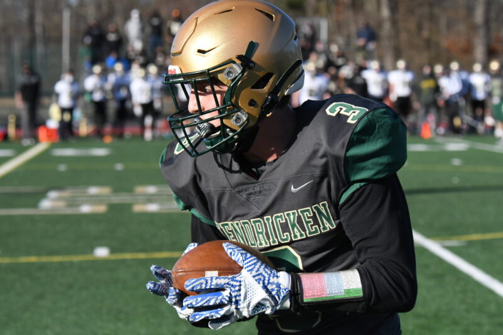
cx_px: 252
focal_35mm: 150
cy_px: 168
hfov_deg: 13.7
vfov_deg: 9.1
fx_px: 2095
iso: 2000
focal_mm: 100
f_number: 6.3
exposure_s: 1/8000
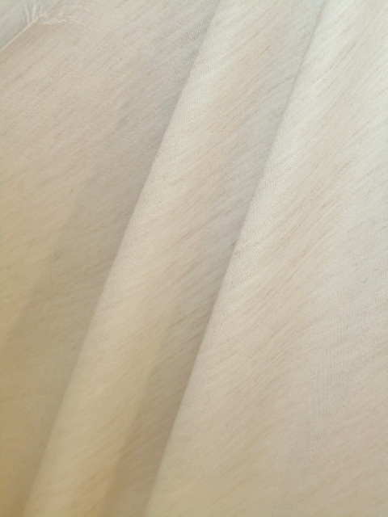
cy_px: 258
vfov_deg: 30.7
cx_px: 194
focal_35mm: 63
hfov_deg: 23.3
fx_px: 942
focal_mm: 11.2
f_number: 5
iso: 250
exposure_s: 1/80
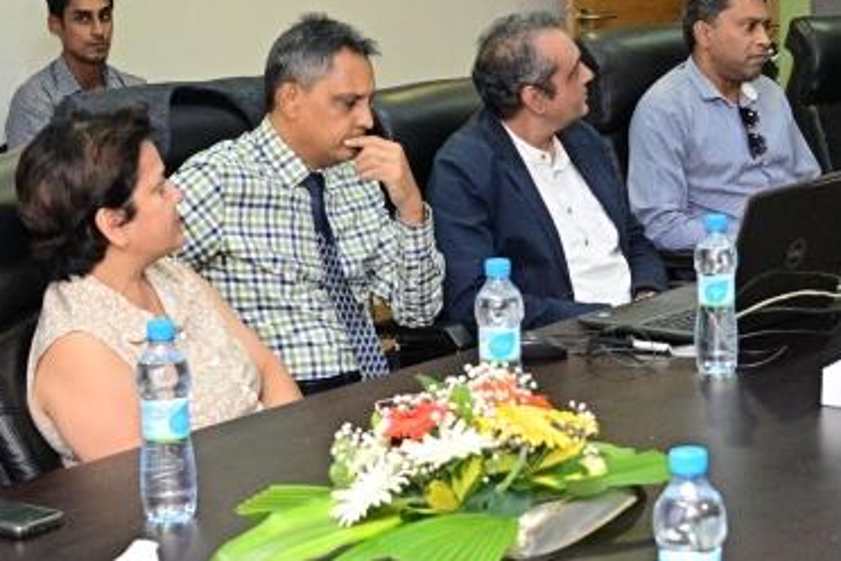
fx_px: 2056
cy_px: 230
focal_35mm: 88
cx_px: 653
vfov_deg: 15.5
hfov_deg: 22.8
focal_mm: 32
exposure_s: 1/200
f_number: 5.6
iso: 4000
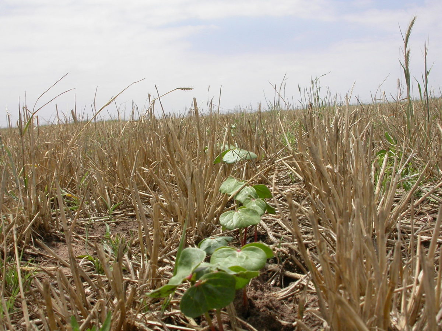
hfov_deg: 37.5
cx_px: 221
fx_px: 651
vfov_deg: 28.6
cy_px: 166
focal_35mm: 51
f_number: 7.4
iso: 100
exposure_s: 1/408
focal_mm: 10.6
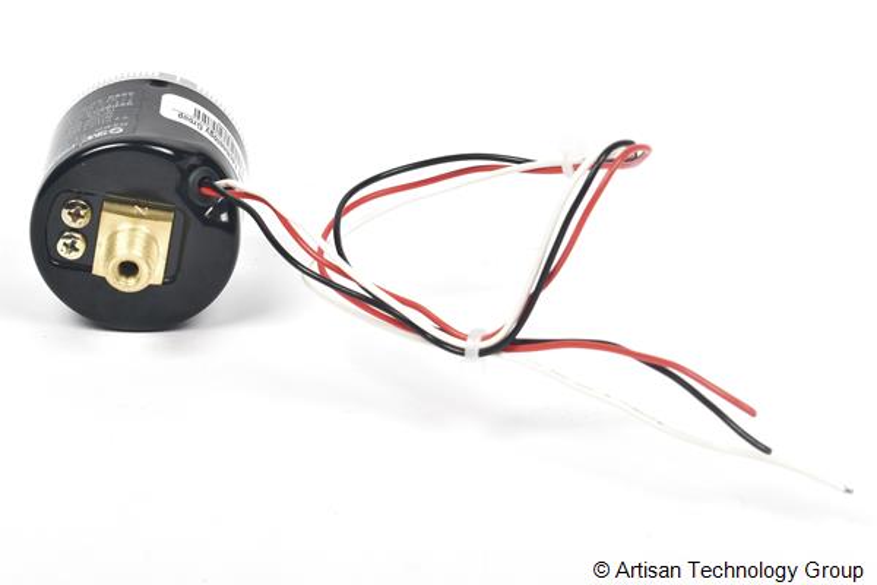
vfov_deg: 16.6
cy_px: 292
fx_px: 2010
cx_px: 438
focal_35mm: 82
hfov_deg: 24.6
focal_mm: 55
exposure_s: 1/200
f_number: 13
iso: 200
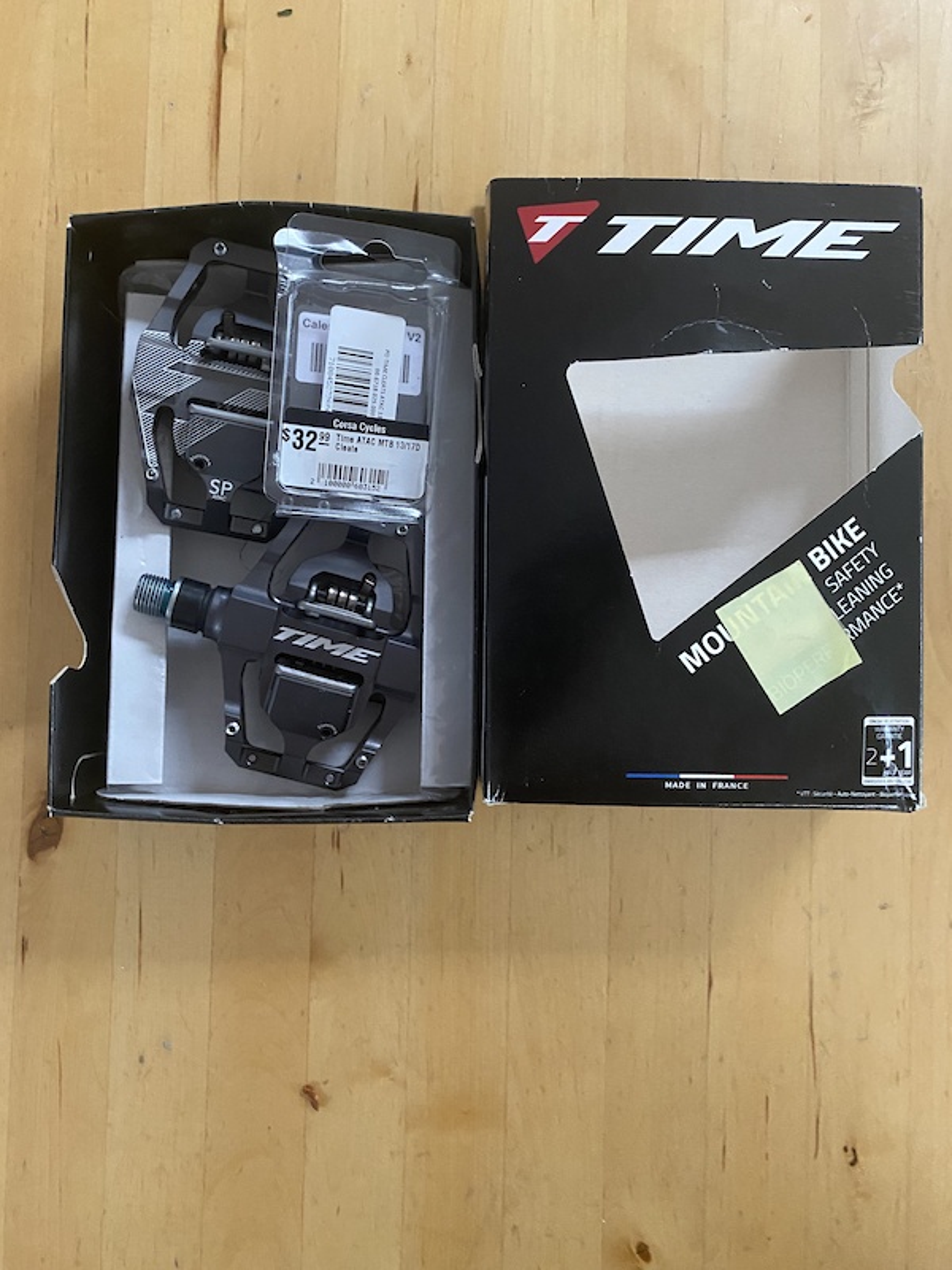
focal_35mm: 26
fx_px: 953
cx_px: 476
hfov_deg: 53.1
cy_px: 635
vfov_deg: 67.3
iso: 640
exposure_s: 1/37
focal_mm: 4.25
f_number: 1.8
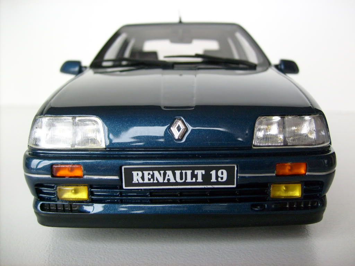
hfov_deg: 52.6
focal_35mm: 35
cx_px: 178
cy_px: 133
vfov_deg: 40.7
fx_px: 359
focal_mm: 5.8
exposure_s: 1/45
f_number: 2.8
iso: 120
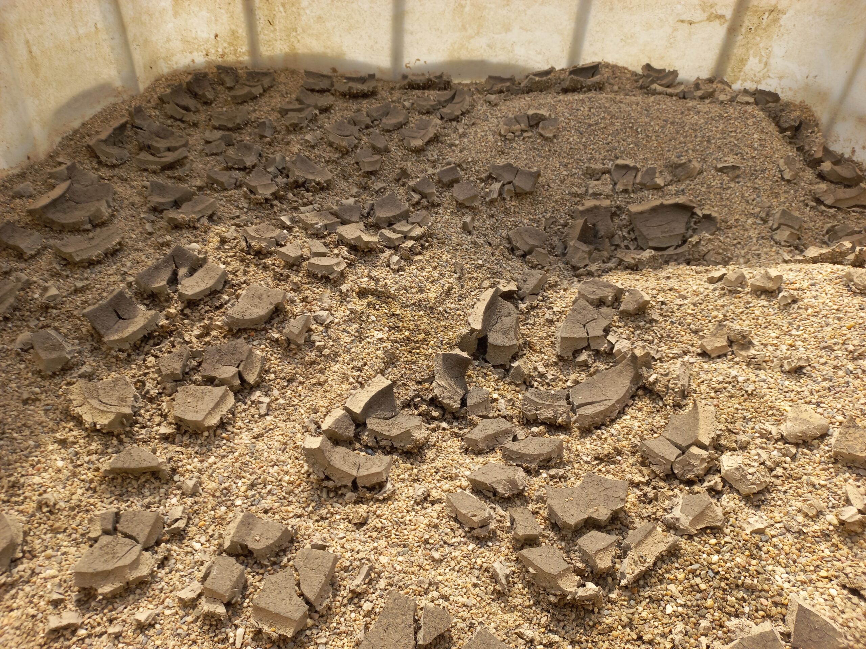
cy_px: 324
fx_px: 625
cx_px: 433
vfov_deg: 54.9
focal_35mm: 25
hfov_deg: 69.4
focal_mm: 4.6
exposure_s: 1/335
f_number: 1.8
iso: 25
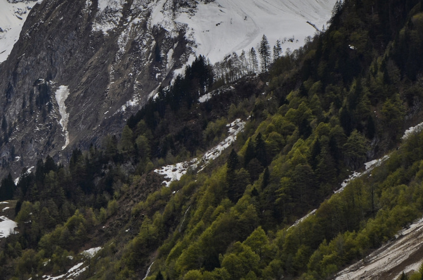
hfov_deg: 13.2
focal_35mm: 154
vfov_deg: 8.9
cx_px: 10
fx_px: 1806
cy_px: 90
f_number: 9
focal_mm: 42
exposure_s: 1/320
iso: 100
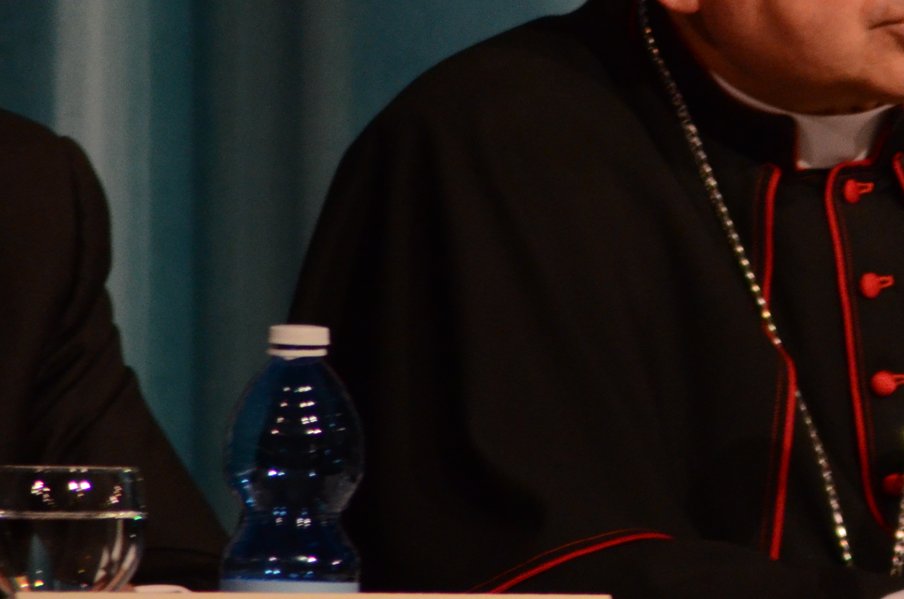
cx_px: 1047
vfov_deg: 1.3
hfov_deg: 1.9
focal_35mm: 1094
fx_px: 27417
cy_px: 89
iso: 2000
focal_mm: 300
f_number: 5.6
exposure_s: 1/100
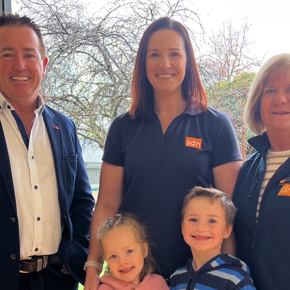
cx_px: 153
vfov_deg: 38.7
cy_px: 197
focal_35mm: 43
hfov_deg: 39.2
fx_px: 408
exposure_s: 1/121
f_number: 1.5
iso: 64
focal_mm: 5.7
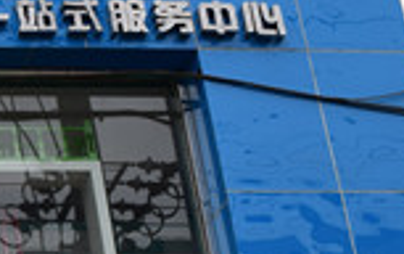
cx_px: -349
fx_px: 1587
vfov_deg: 9.0
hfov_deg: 13.0
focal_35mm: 144
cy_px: 294
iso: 400
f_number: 9
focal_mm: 24
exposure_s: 1/160
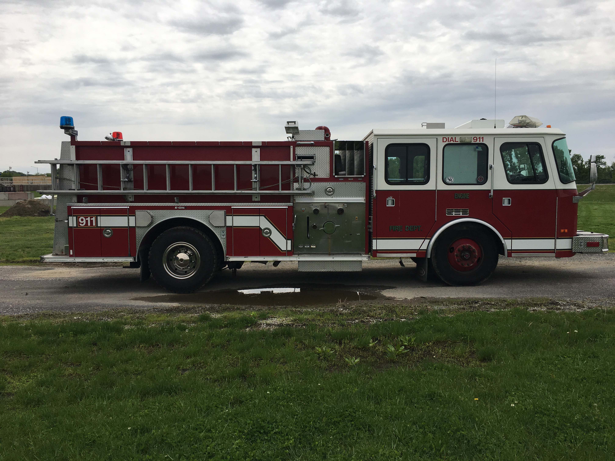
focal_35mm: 29
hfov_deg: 61.7
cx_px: 308
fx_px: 515
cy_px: 230
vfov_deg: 48.2
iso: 25
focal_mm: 4.15
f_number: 2.2
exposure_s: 1/2849
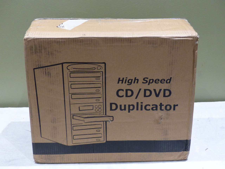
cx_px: 112
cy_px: 84
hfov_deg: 40.4
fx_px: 305
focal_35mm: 47
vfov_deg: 30.9
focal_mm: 8.4
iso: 400
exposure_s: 1/25
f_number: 2.8
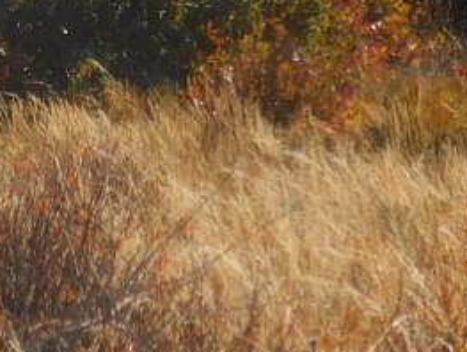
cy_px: -475
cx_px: 21
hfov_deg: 2.4
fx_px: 10997
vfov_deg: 1.8
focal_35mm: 814
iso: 125
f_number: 5
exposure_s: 1/640
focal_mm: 23.7
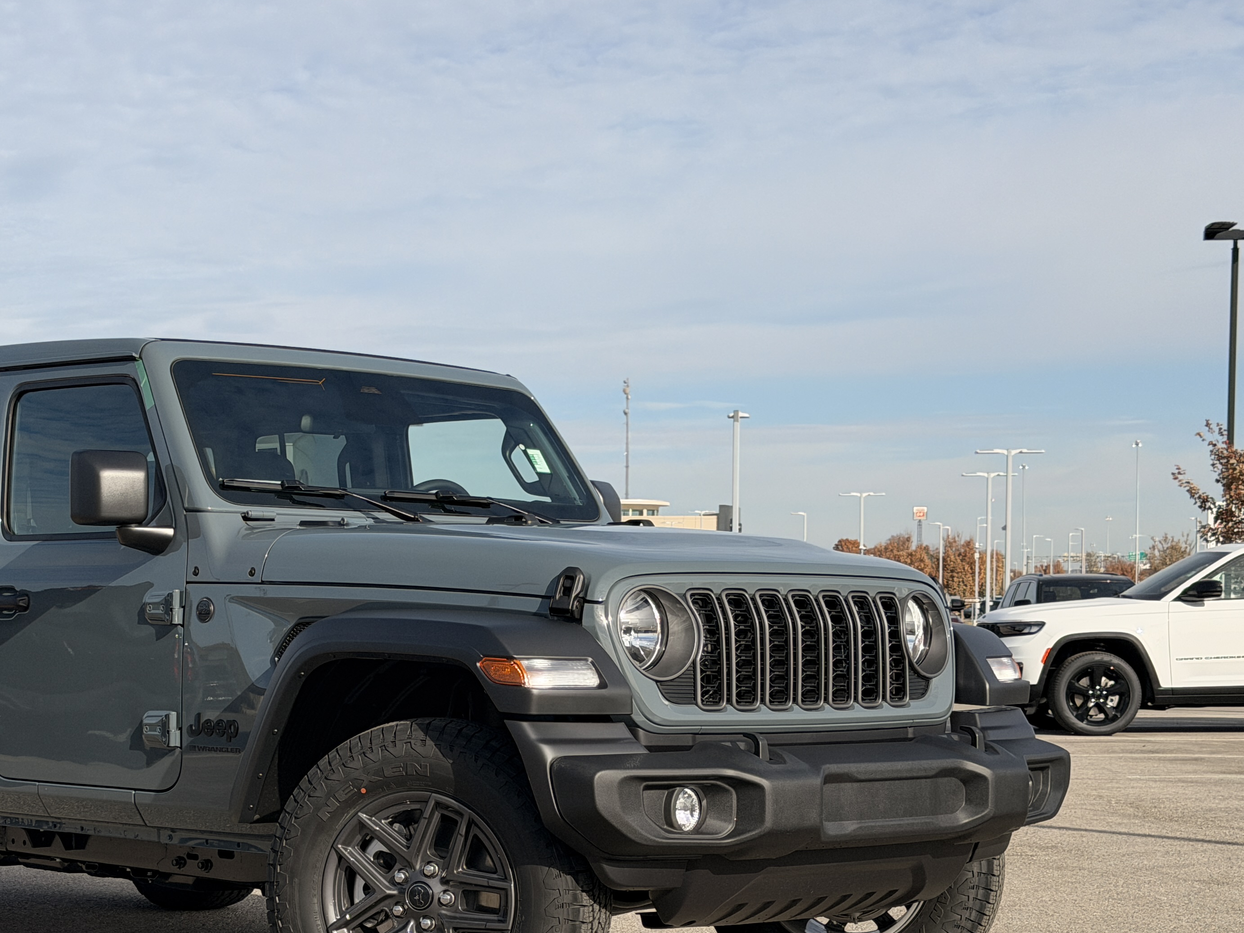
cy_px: 665
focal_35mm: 70
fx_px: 2516
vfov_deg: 20.9
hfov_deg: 27.5
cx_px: 367
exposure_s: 1/5587
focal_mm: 6.76
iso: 64
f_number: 1.78
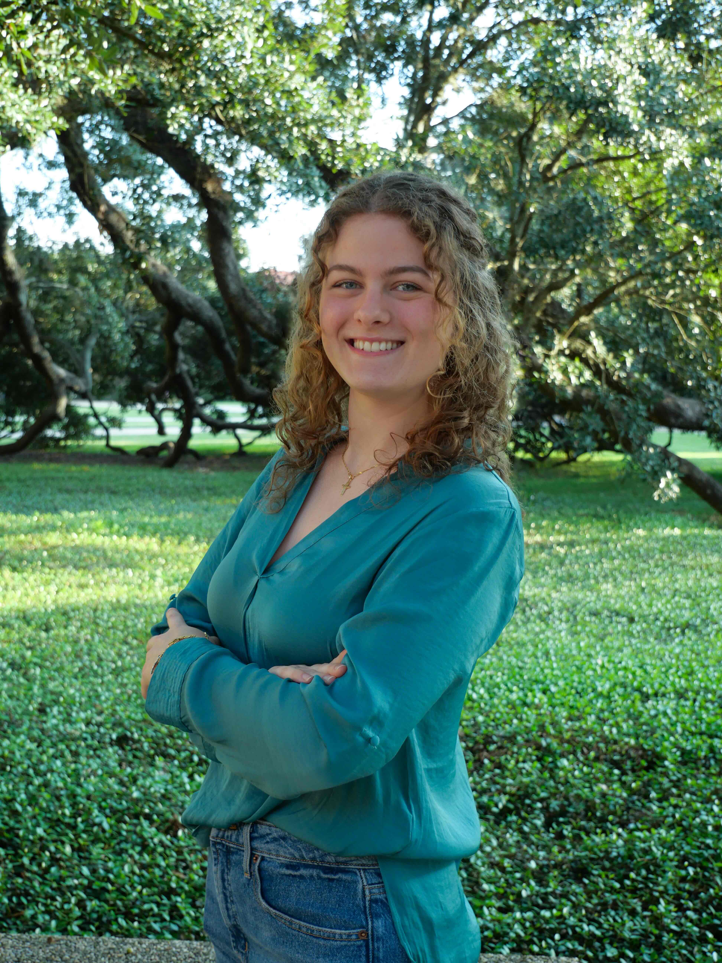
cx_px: 361
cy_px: 482
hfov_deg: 31.5
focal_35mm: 46
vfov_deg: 41.2
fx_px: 1279
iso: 200
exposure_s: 1/80
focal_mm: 23
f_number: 4.3
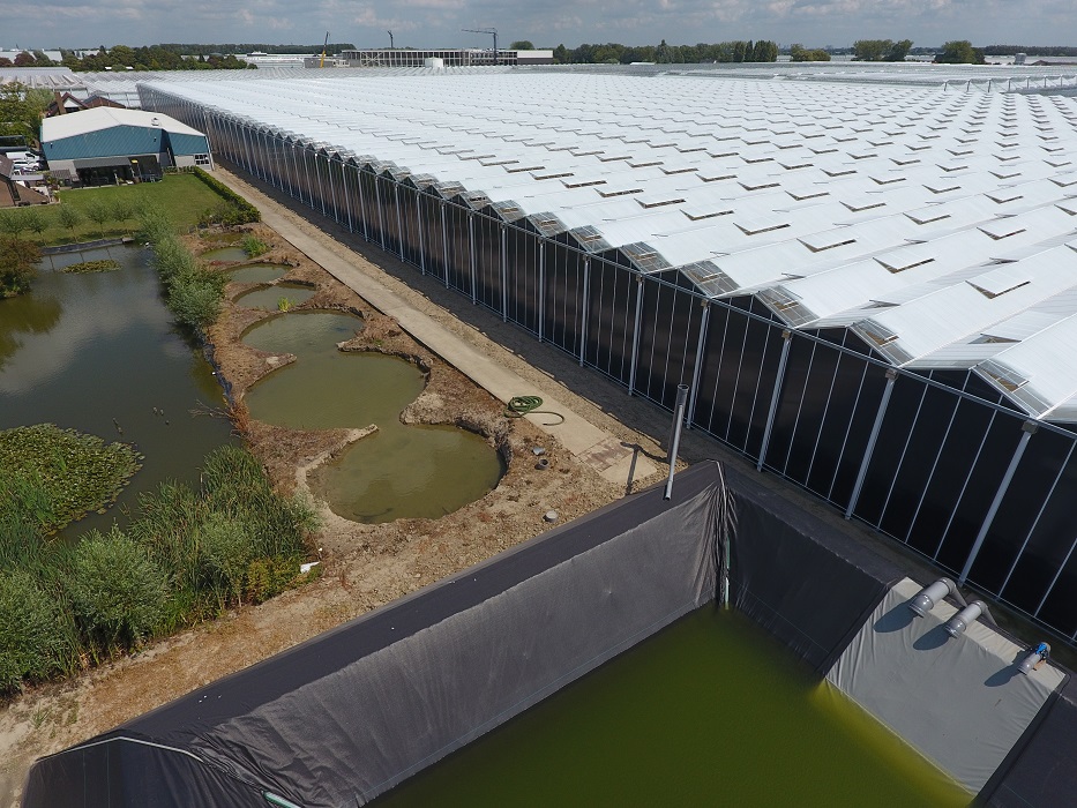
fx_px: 622
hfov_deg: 81.7
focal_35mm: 20
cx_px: 538
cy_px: 404
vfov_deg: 66.0
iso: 100
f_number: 2.8
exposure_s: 1/1538
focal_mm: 3.61
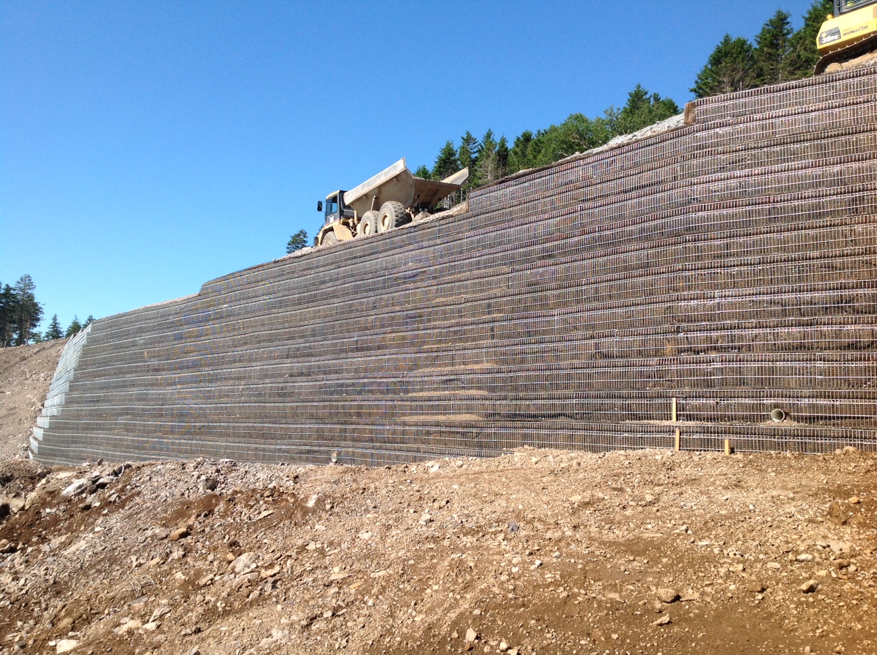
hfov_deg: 52.7
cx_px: 438
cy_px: 328
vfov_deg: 40.6
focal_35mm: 35
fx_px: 885
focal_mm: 4.28
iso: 50
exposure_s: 1/1439
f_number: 2.4
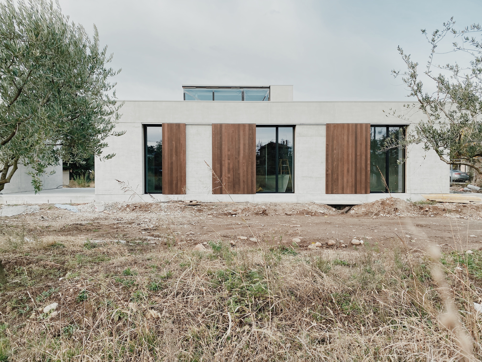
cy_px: 181
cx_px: 241
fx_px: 362
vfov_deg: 53.1
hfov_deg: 67.3
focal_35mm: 26
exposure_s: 1/1016
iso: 32
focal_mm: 4.25
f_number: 1.8
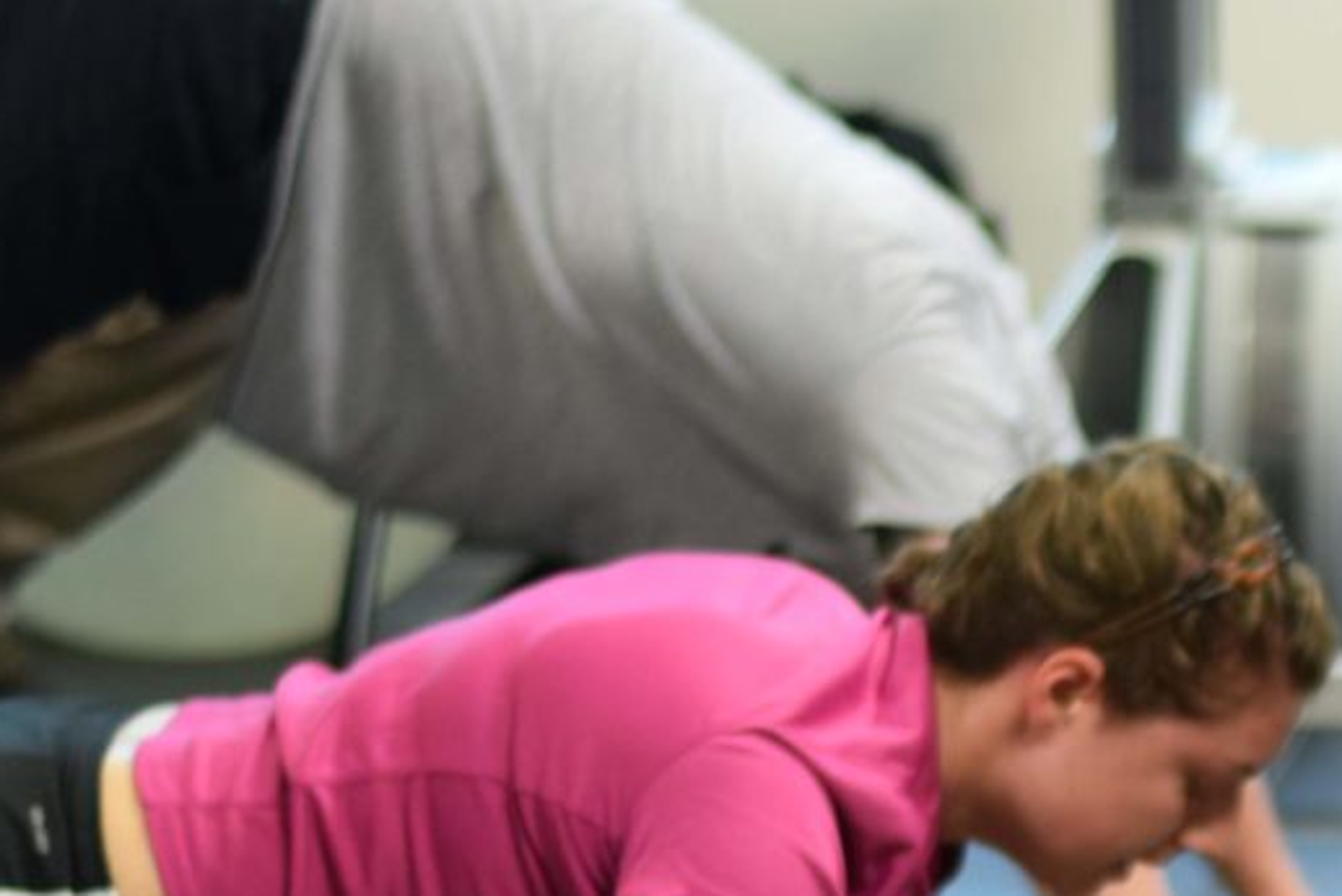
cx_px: 1895
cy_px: 1383
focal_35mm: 232
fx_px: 8650
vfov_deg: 5.9
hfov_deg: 8.7
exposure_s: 1/160
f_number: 2
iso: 800
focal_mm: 50
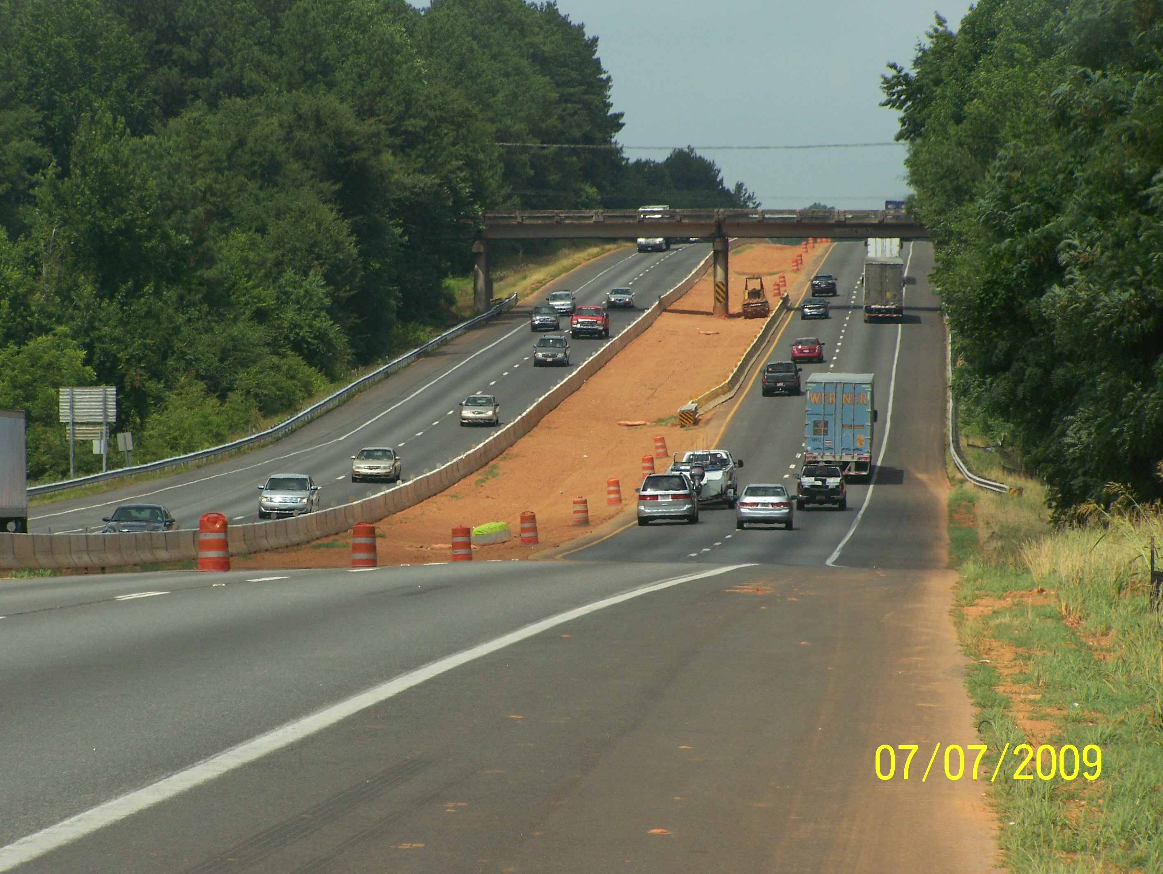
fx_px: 7329
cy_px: 437
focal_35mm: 218
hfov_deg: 9.1
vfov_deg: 6.8
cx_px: 582
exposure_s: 1/500
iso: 80
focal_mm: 36.2
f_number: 6.3
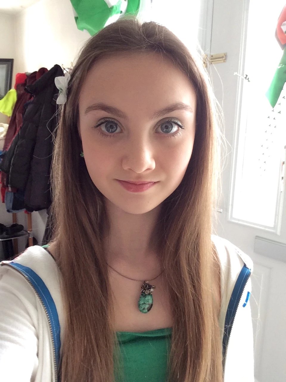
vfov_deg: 58.4
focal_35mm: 31
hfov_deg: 45.4
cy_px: 191
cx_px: 143
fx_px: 341
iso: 80
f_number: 2.4
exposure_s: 1/30
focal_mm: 2.15
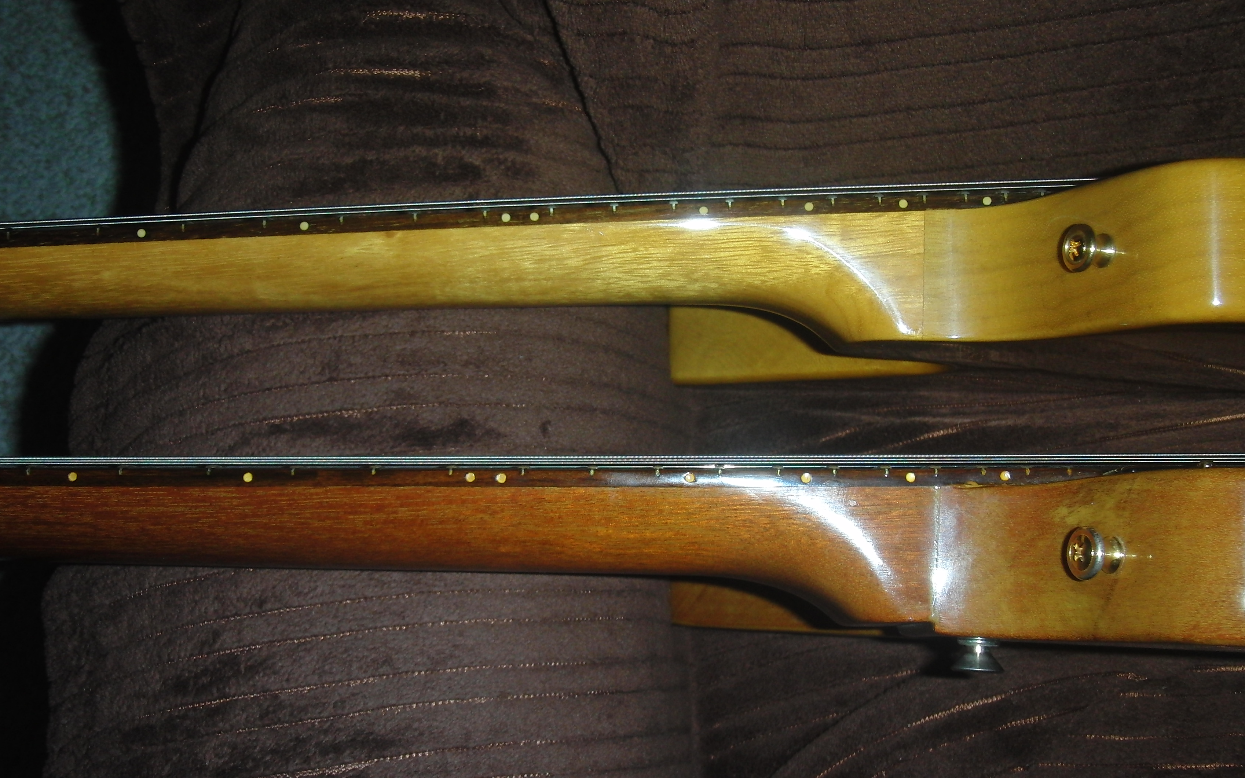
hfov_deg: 48.2
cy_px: 436
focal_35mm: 41
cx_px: 623
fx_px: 1391
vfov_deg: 31.2
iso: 100
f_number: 3.9
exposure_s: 1/40
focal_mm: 6.66
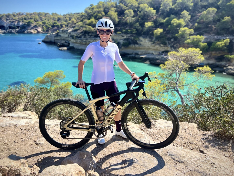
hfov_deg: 63.4
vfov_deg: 49.7
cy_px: 85
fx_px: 189
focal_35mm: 28
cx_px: 109
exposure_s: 1/2994
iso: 50
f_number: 1.5
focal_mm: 5.7
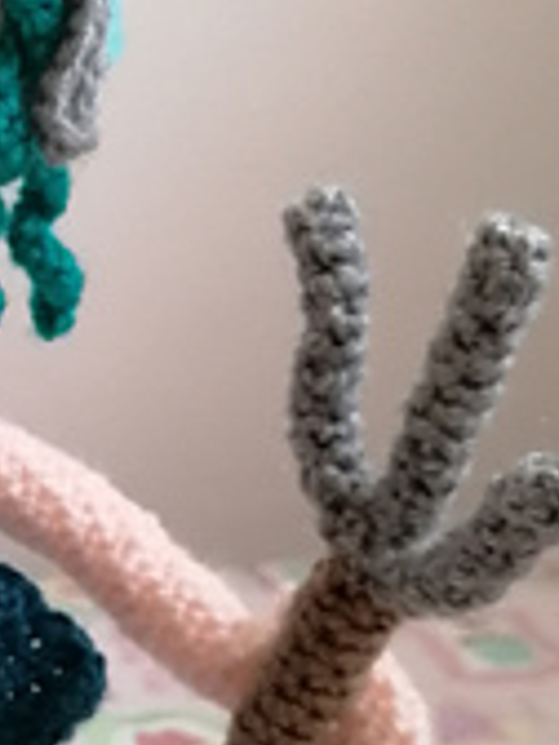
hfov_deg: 13.7
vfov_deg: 19.1
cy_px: 457
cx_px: -204
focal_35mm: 103
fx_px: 2218
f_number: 1.8
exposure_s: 1/30
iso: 250
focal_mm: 4.75
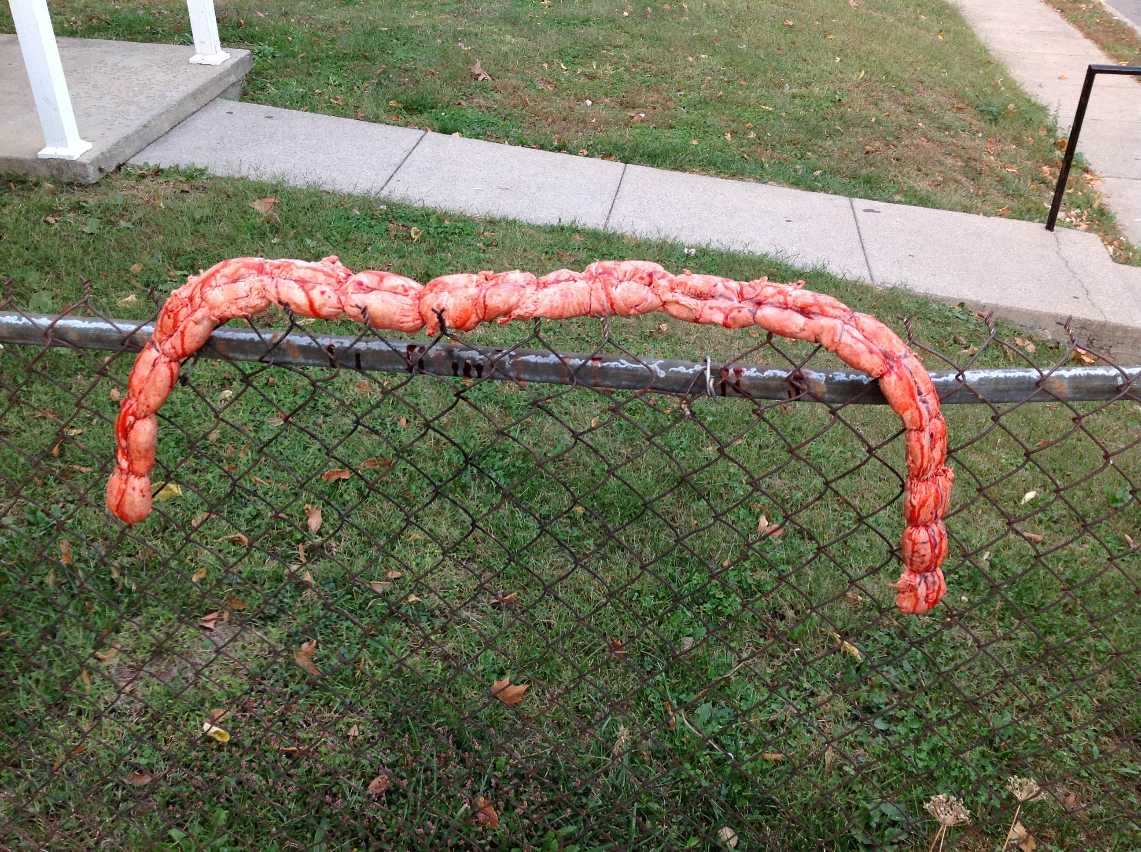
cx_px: 570
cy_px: 426
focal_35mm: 35
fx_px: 1152
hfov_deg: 52.7
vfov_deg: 40.6
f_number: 2.4
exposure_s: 1/60
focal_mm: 4.28
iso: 64
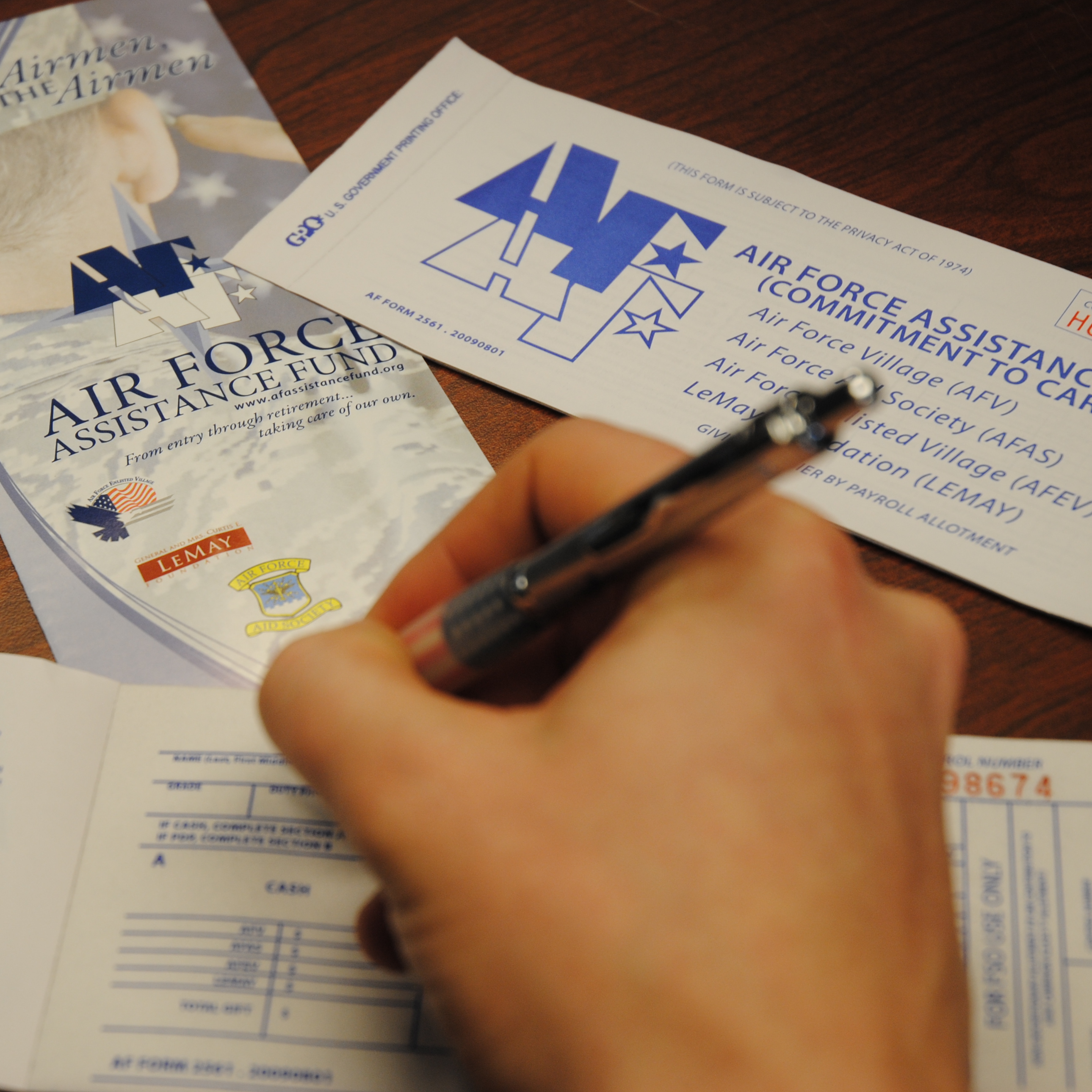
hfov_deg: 18.8
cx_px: 406
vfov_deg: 18.9
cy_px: 548
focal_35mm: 92
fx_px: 3284
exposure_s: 1/50
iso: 200
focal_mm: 48
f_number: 4.5
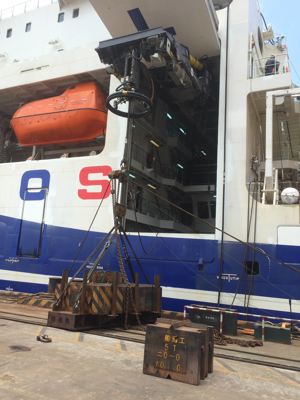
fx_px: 335
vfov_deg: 61.7
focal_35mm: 29
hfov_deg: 48.2
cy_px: 200
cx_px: 150
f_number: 2.2
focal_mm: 4.15
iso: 32
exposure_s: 1/1053
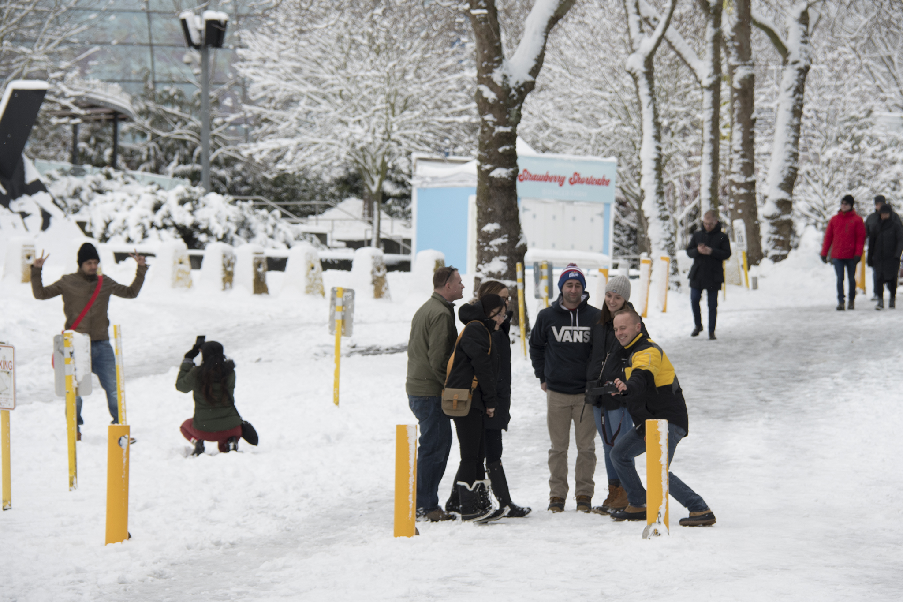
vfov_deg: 6.8
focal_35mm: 202
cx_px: 452
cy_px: 301
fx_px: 5079
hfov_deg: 10.2
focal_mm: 135
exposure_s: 1/320
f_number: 7.1
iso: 320
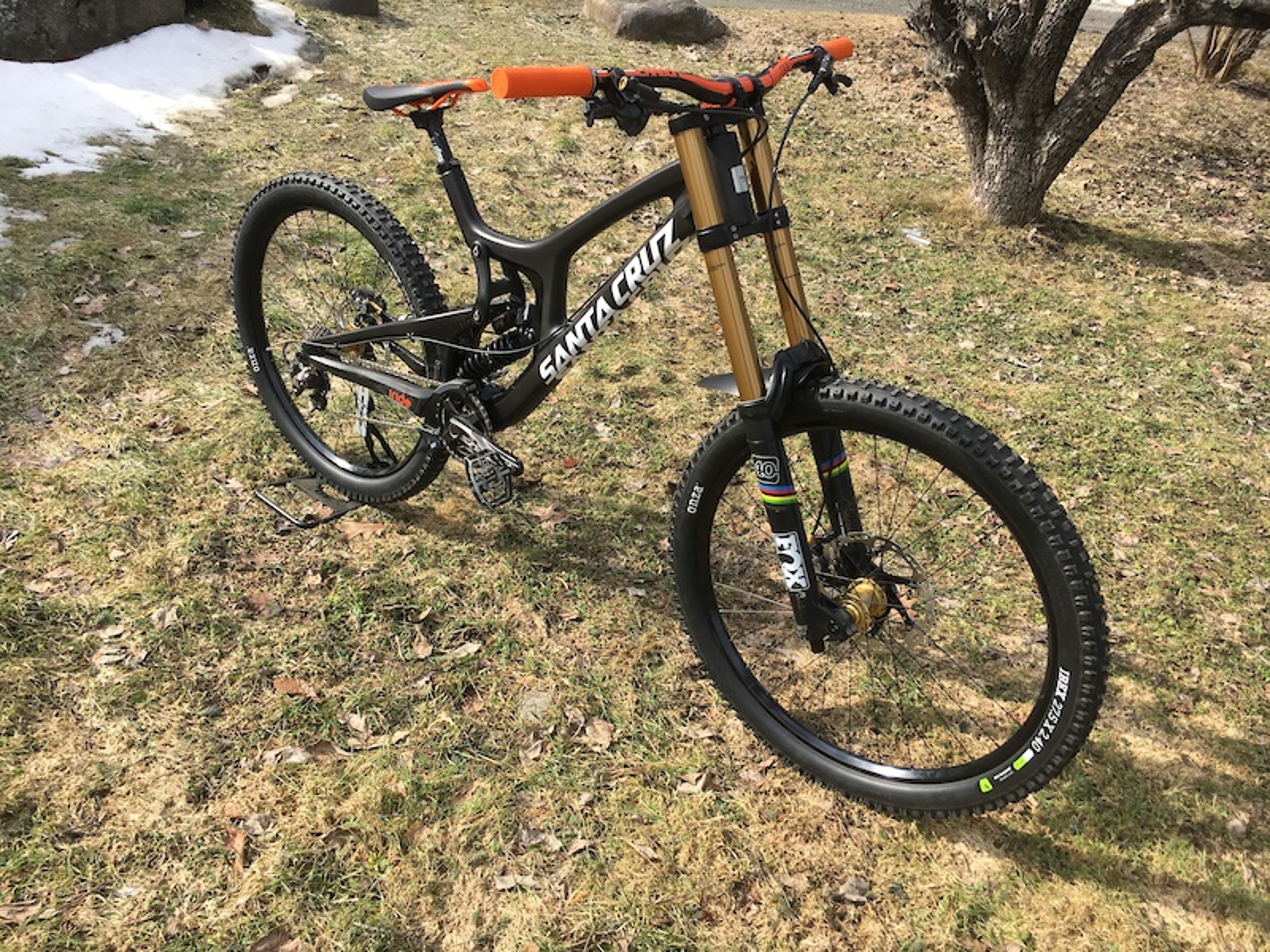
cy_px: 476
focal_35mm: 29
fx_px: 1064
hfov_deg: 61.7
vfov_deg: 48.2
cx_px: 635
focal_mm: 4.15
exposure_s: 1/836
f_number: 2.2
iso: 25
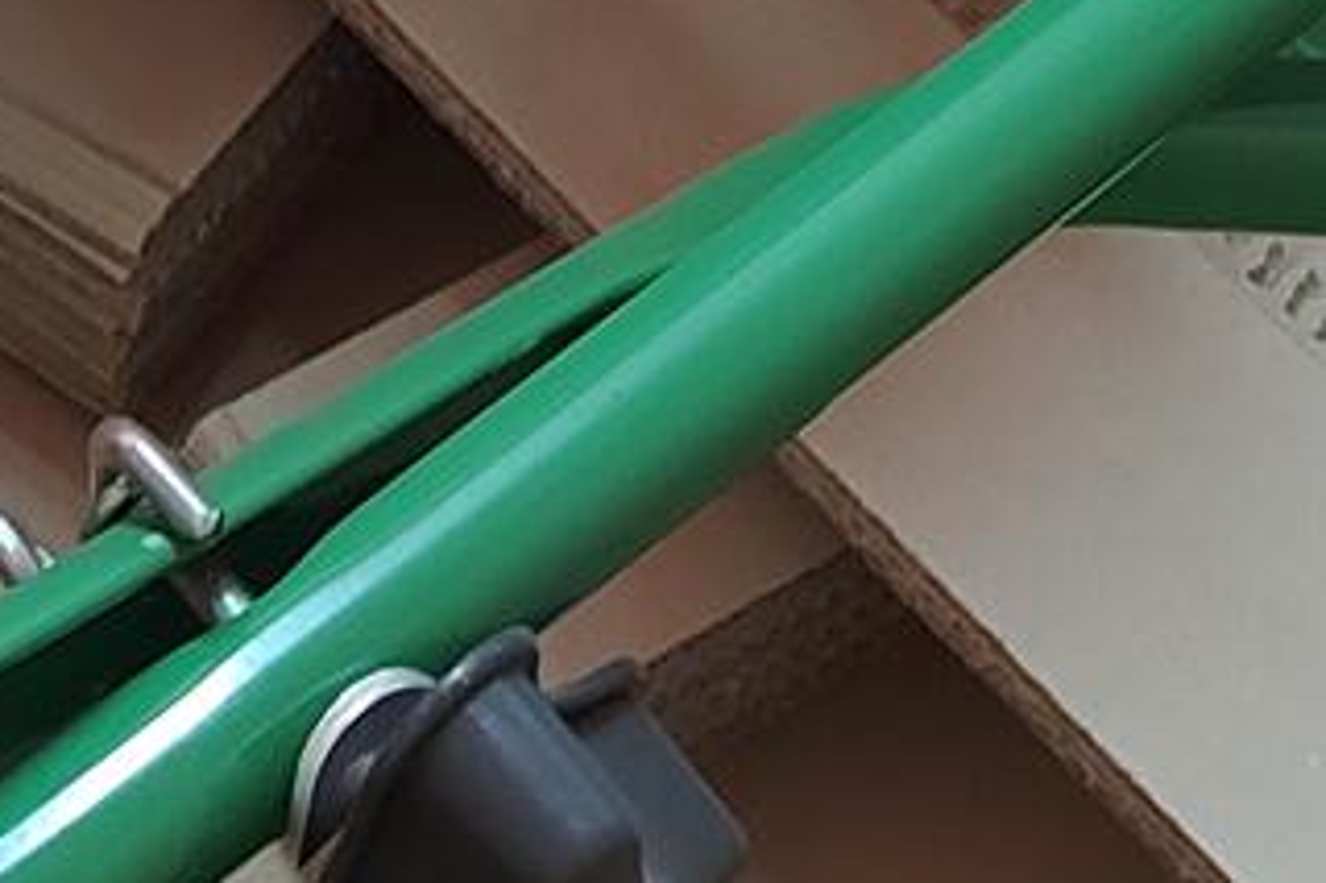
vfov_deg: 10.1
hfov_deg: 17.2
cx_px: 95
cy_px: -1312
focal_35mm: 117
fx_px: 4307
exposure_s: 1/20
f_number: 1.8
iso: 400
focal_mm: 5.23
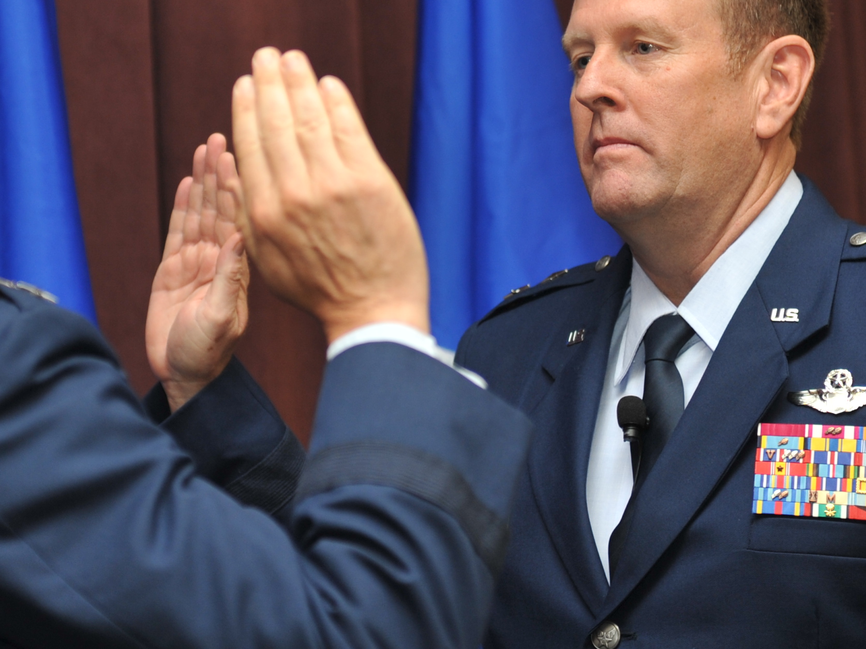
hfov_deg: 11.5
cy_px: 136
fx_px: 4279
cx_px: 323
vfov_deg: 8.7
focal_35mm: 171
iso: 400
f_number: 2.8
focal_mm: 70
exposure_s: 1/125
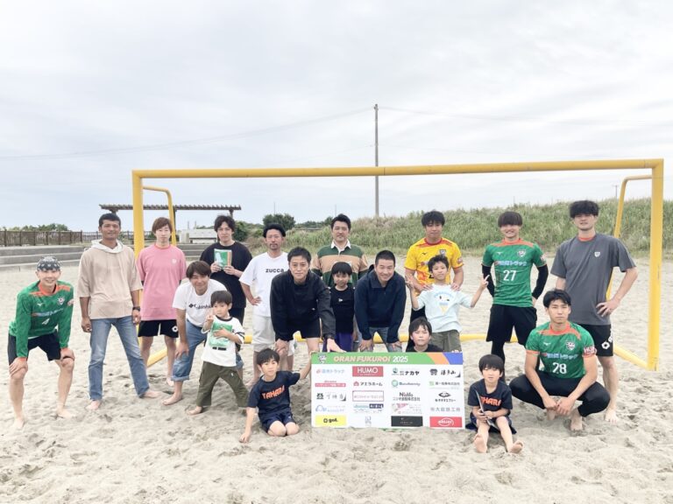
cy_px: 252
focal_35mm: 29
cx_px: 336
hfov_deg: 61.7
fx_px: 564
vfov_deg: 48.2
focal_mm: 3
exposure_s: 1/1377
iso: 16
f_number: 1.8
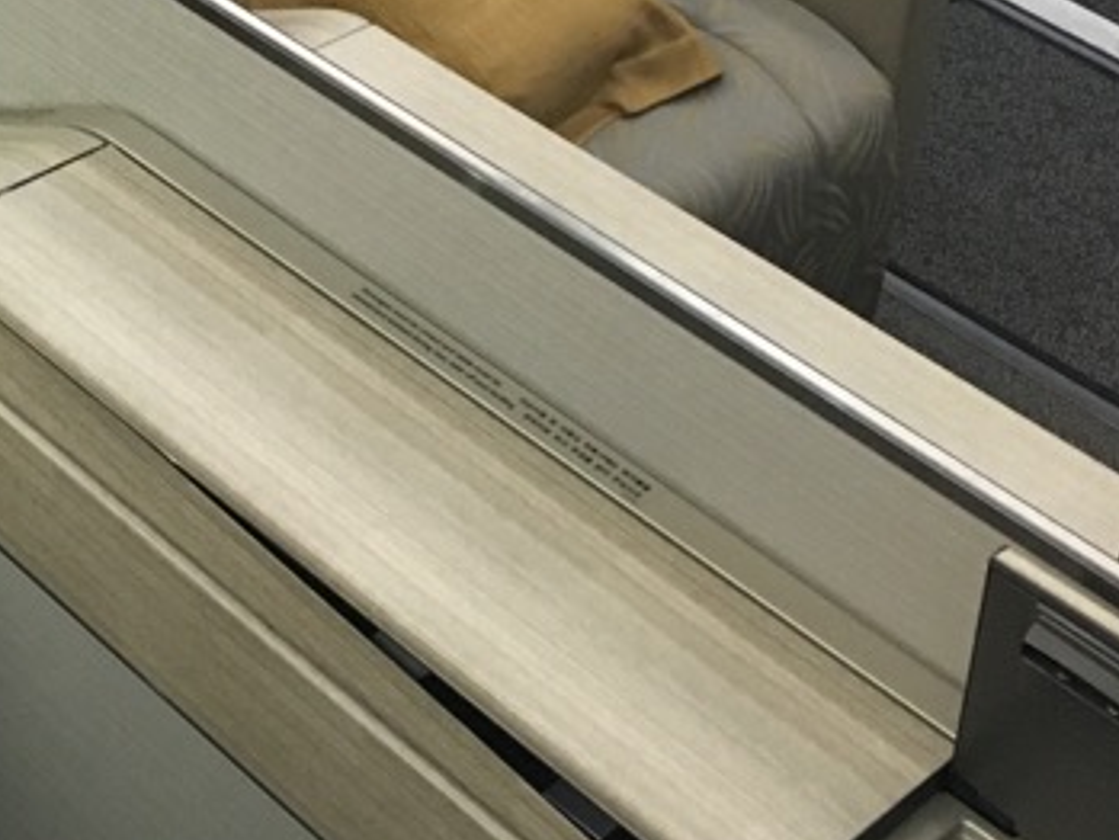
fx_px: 2749
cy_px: -228
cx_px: 29
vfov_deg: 16.5
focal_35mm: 85
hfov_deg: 22.2
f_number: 2.2
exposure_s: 1/33
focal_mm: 4.15
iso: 200
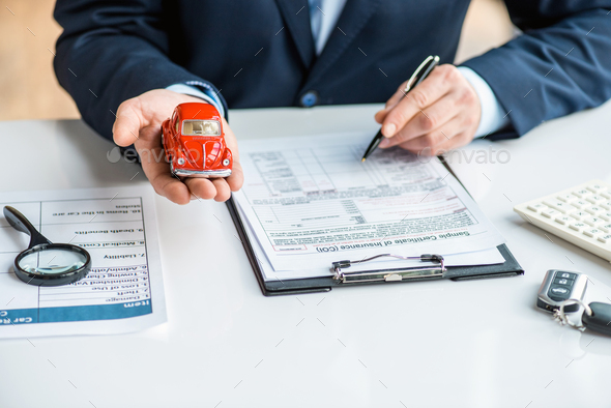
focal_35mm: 105
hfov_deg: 19.4
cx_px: 306
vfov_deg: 13.1
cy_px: 204
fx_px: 1783
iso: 320
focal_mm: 105
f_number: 3.5
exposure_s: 1/160
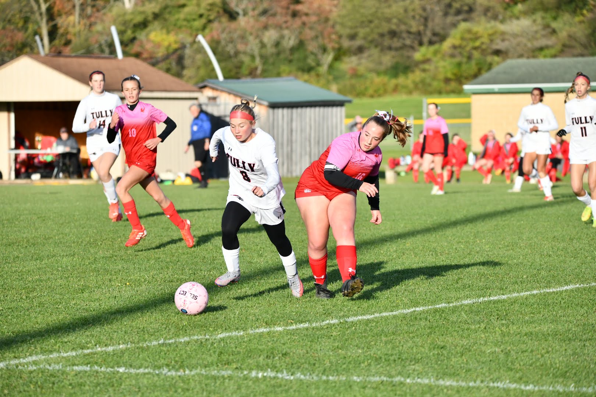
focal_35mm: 210
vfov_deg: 6.5
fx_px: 3476
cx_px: 298
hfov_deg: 9.8
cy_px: 198
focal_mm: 210
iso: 1000
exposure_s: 1/3200
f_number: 5.6
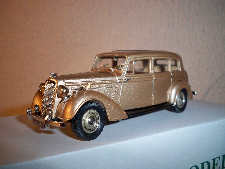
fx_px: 227
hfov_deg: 52.6
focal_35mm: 35
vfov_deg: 40.7
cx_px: 112
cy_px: 84
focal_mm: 6.3
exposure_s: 1/60
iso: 200
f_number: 3.1
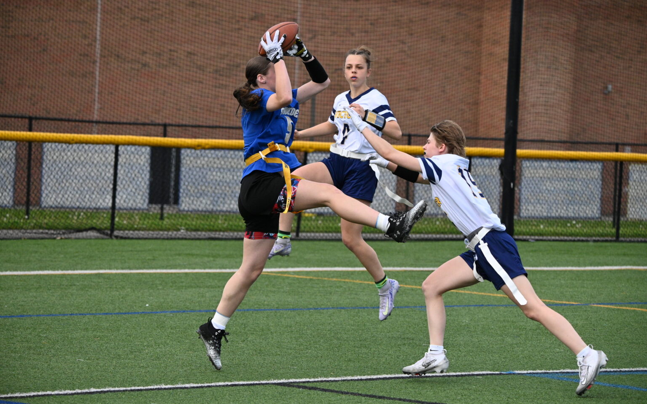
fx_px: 2698
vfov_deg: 8.6
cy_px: 212
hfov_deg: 13.7
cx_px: 324
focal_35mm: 153
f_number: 6.3
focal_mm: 150
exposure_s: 1/8000
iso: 4000
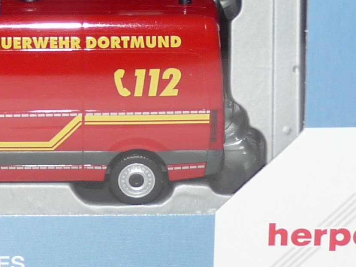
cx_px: 17
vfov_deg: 7.2
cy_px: 104
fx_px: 2109
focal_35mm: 205
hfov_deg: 9.6
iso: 100
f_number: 3.2
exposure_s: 1/30
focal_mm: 8.2
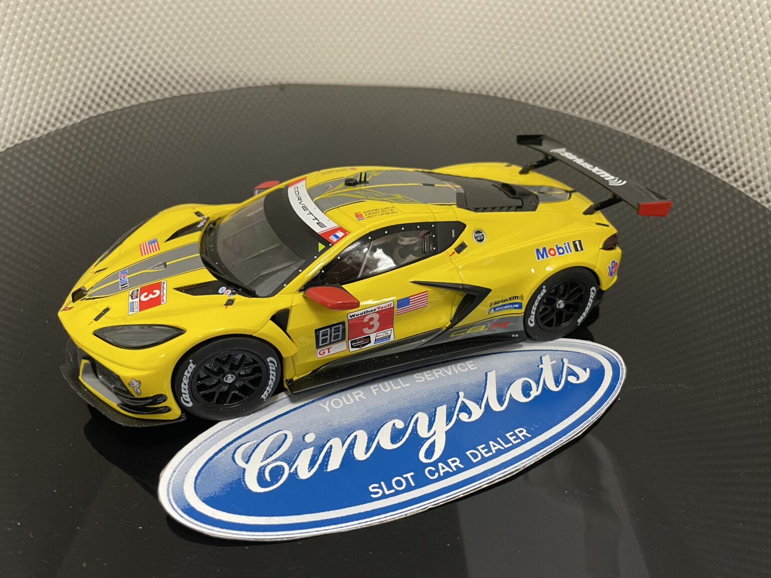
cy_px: 289
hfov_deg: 67.3
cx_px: 386
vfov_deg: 53.1
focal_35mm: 26
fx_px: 579
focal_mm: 4.2
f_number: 1.6
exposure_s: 1/60
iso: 320
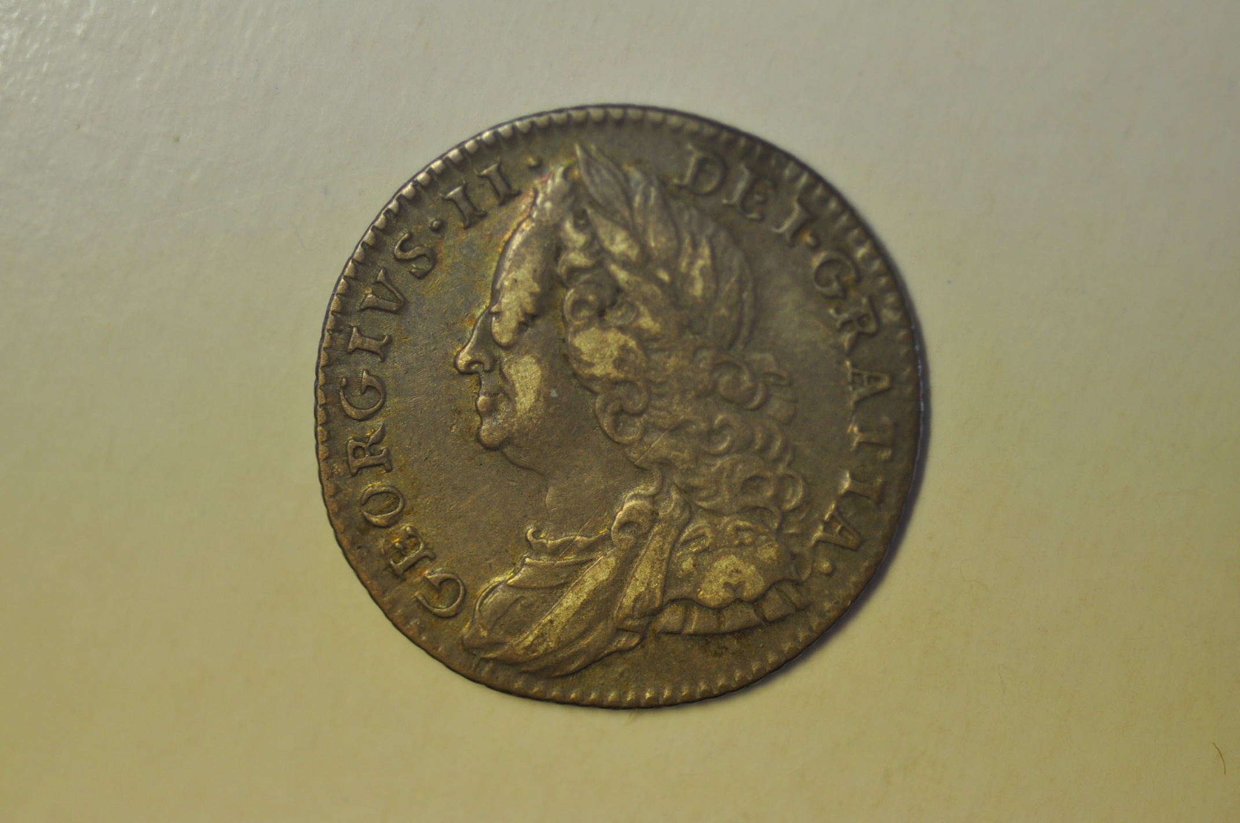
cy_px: 412
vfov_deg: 15.2
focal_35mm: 90
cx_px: 620
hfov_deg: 22.6
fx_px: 3096
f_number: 4
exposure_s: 1/250
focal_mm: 60
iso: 400
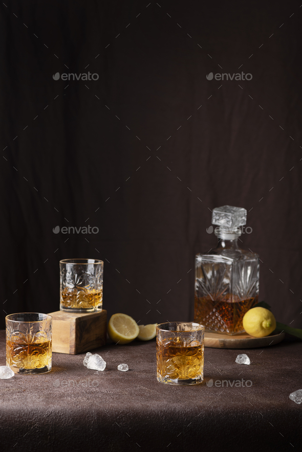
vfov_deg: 19.5
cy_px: 226
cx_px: 151
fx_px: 1320
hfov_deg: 13.1
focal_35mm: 105
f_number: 5.6
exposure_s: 1/160
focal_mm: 105
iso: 100
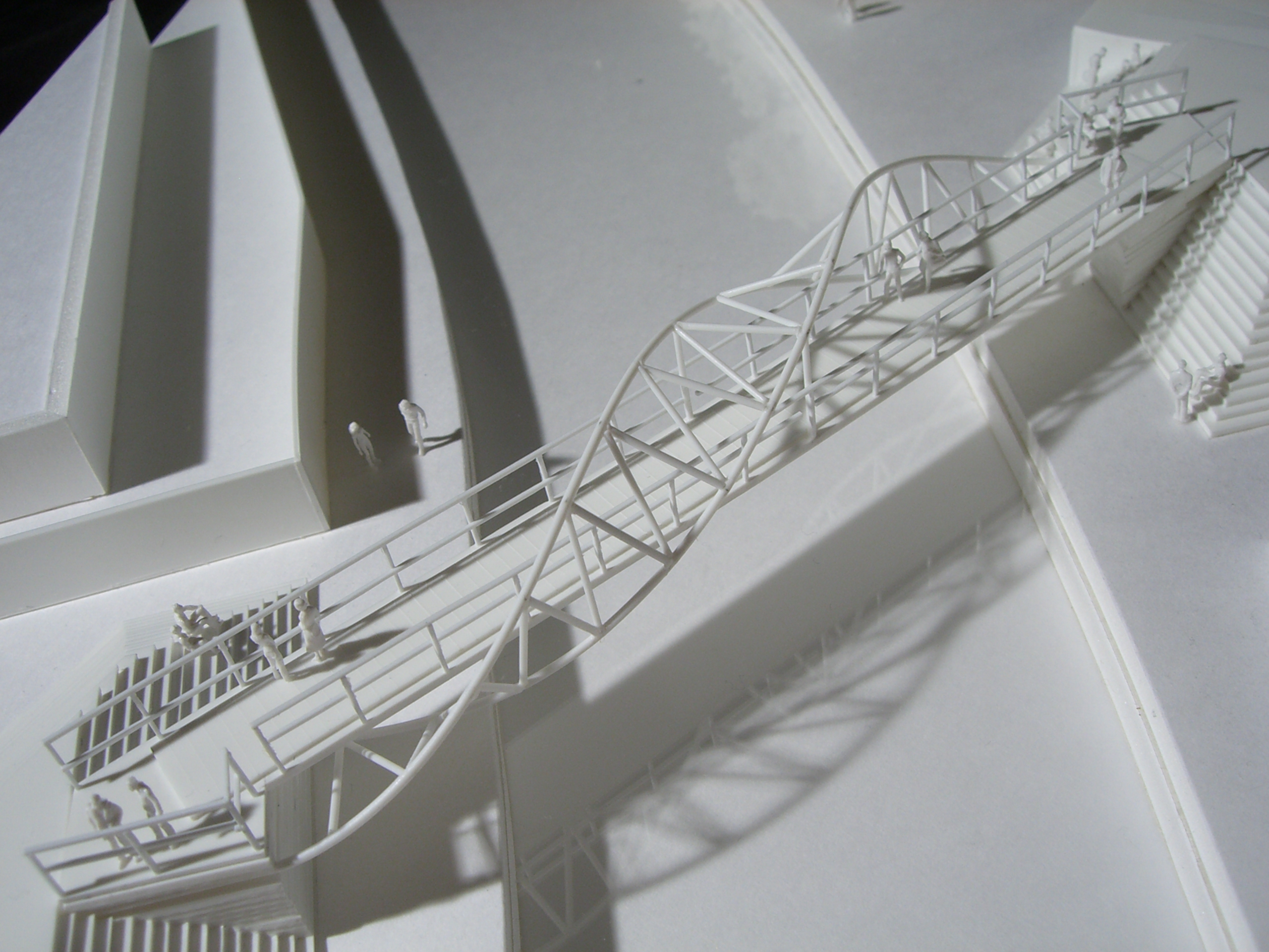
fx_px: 1393
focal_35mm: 38
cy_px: 476
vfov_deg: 37.7
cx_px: 634
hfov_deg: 49.0
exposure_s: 1/200
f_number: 4.3
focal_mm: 6.2
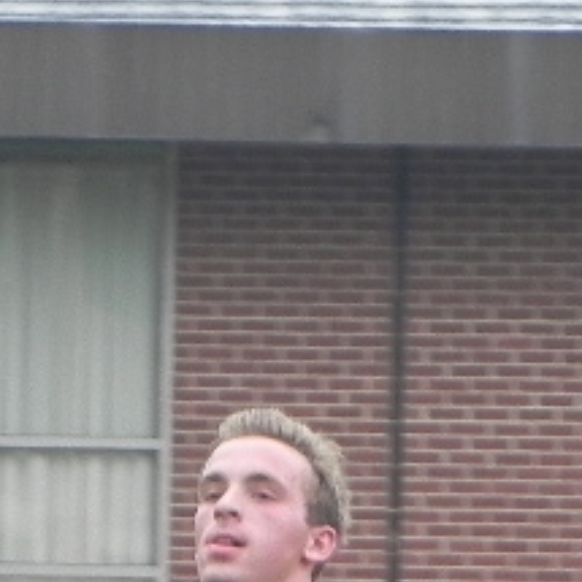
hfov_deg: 2.6
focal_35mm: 682
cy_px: 1007
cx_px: 127
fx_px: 12973
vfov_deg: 2.6
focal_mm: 28.8
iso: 160
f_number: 4.5
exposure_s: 1/158
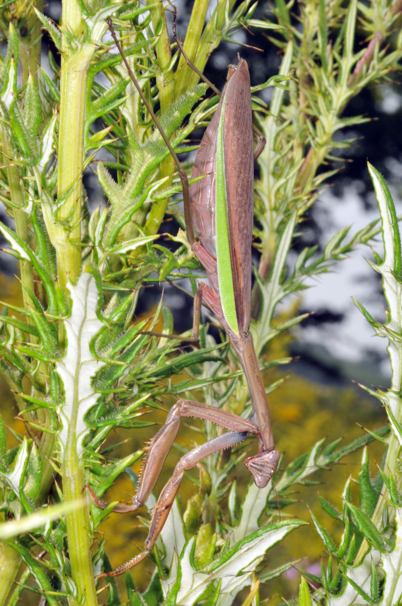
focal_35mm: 135
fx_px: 2267
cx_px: 201
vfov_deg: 15.2
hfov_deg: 10.1
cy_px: 303
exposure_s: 1/60
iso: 400
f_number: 36
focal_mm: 90
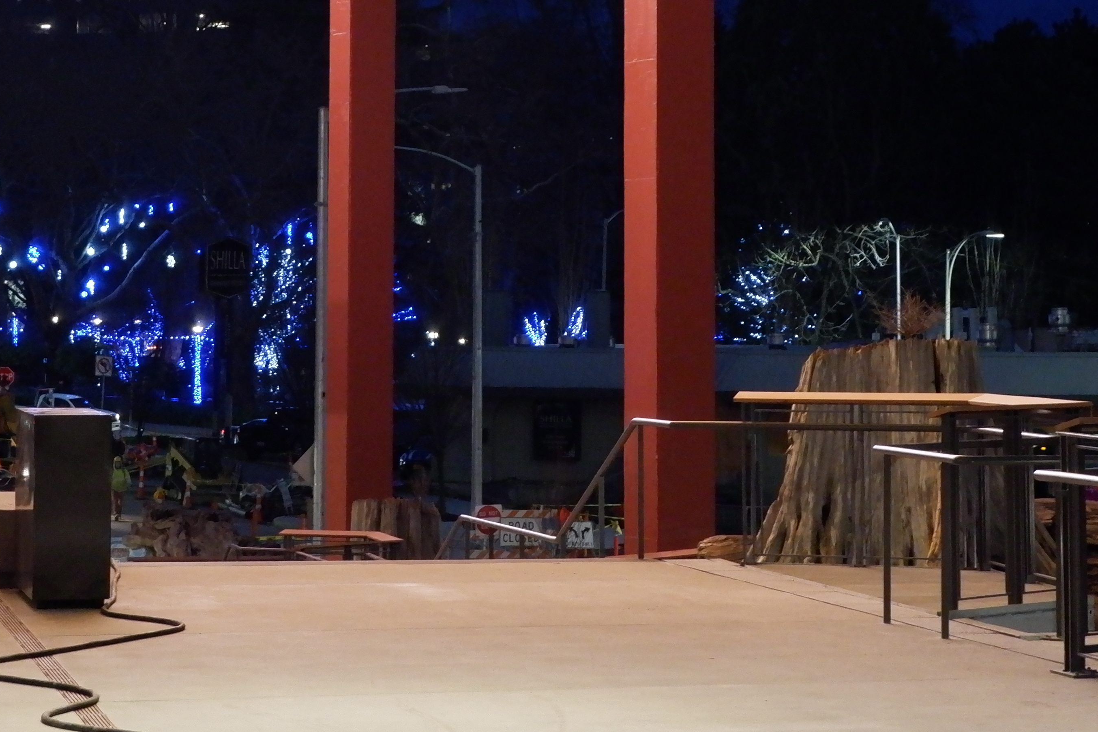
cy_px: -78
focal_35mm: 113
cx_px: 491
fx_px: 3446
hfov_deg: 18.1
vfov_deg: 11.9
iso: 3200
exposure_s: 1/25
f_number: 5
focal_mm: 34.3
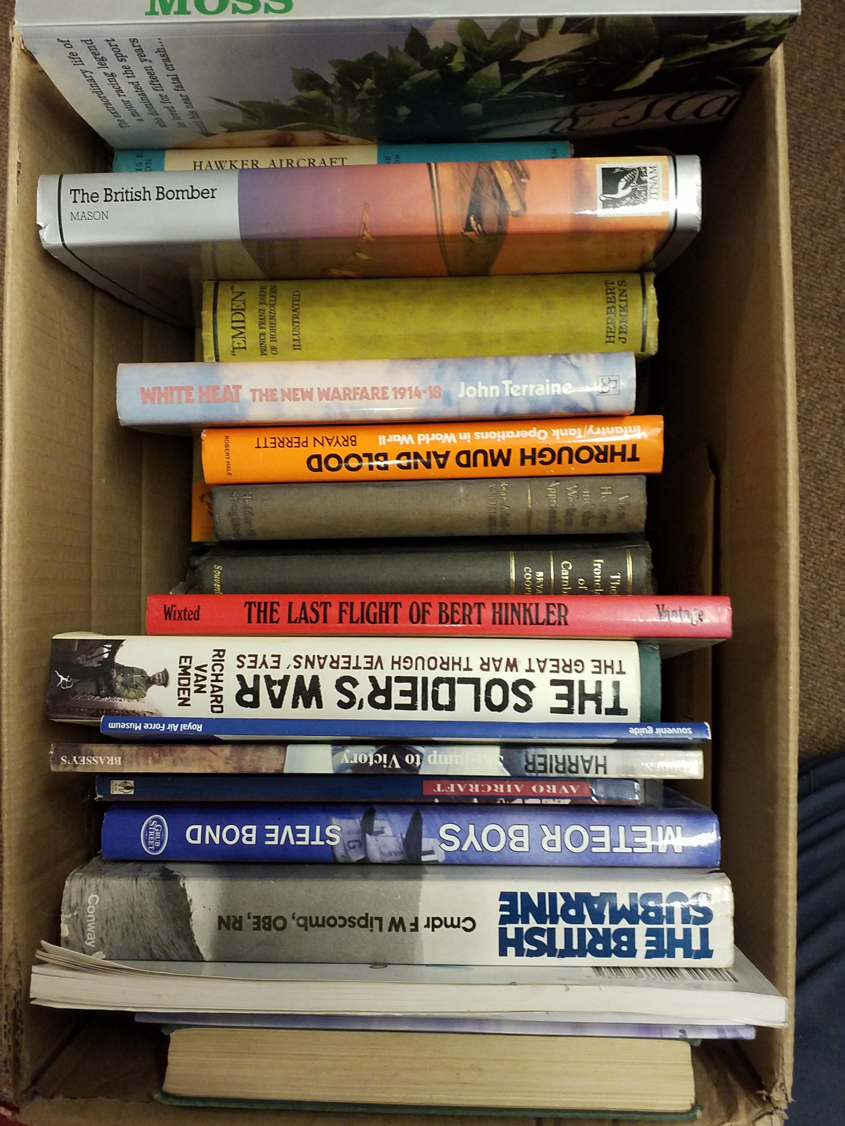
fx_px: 911
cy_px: 548
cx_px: 410
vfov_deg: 63.4
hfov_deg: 49.7
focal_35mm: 28
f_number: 1.9
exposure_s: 1/33
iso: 250
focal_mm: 3.6
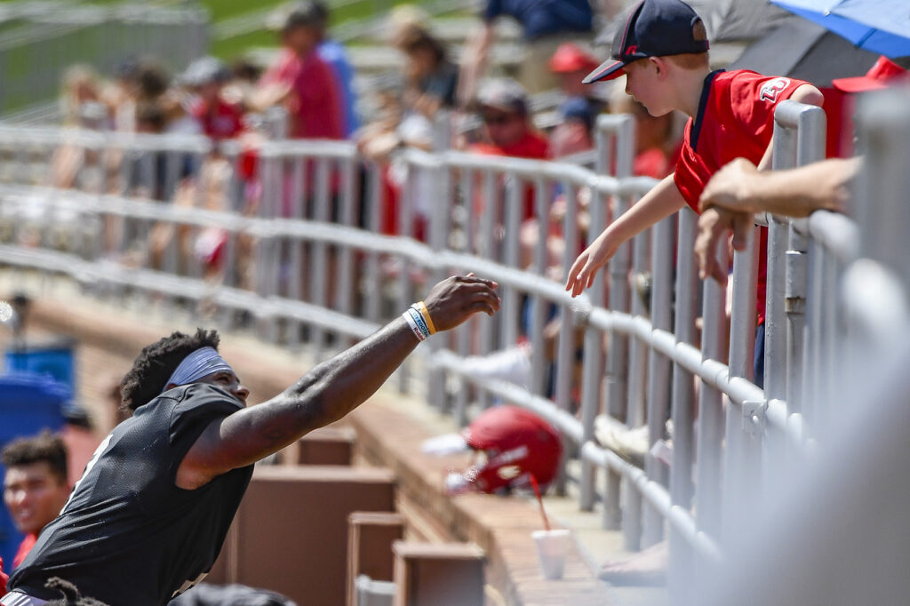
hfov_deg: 6.9
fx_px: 7580
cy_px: 303
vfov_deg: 4.6
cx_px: 455
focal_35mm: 300
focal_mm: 200
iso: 400
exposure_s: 1/6400
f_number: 3.2
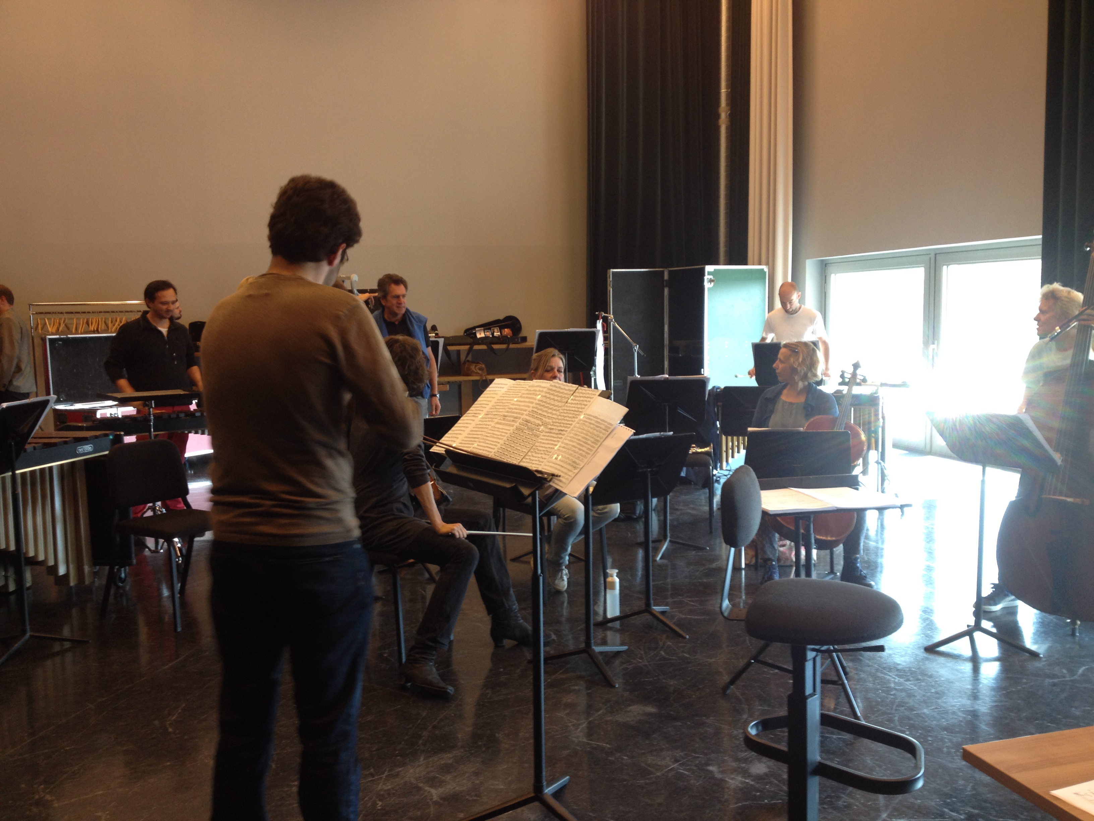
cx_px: 547
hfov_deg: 52.6
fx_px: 1106
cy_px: 410
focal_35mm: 35
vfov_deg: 40.7
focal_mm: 4.28
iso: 64
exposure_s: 1/20
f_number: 2.4
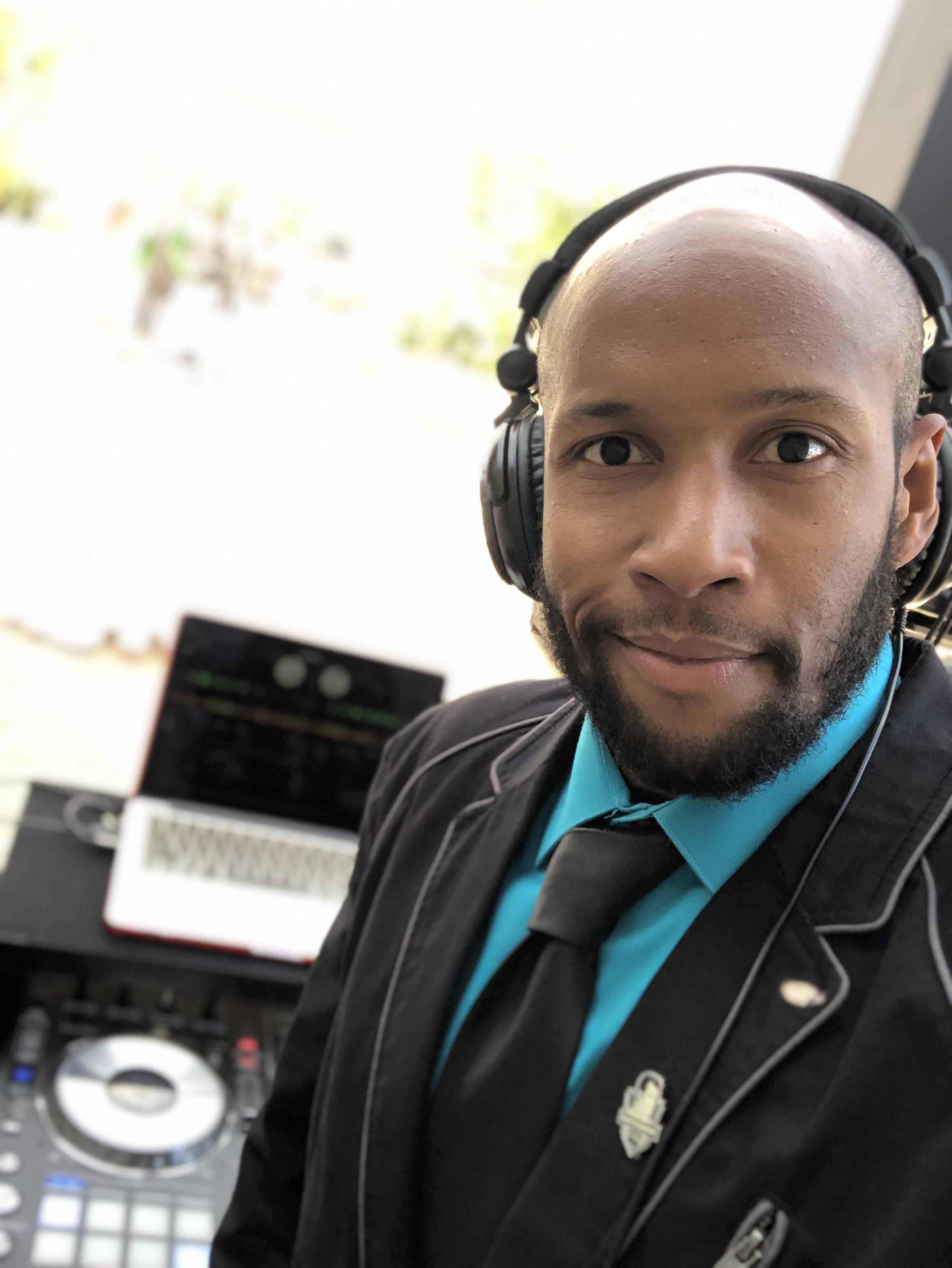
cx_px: 476
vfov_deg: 56.8
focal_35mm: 32
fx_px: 1172
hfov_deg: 44.2
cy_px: 634
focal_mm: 2.87
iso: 40
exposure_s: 1/30
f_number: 2.2
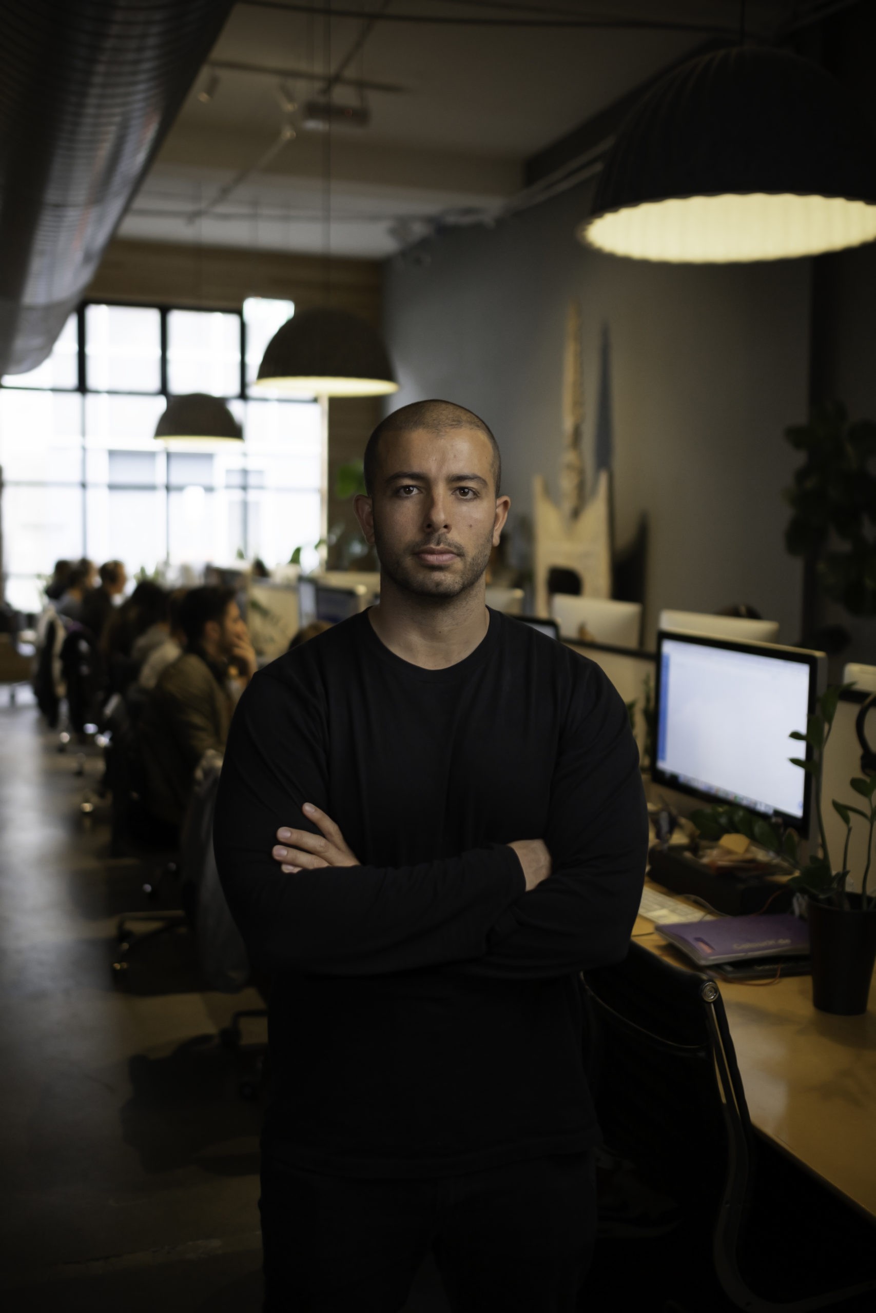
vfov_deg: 54.4
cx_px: 438
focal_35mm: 35
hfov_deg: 37.9
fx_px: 1277
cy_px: 656
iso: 500
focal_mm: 23
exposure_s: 1/400
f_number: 1.4
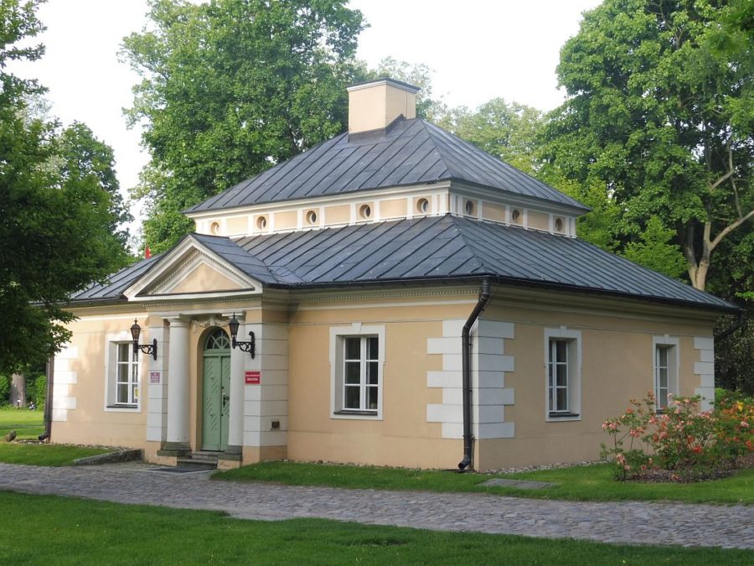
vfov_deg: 27.0
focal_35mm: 54
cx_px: 377
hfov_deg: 35.5
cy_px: 283
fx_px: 1176
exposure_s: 1/125
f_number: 5.6
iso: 100
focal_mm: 9.7
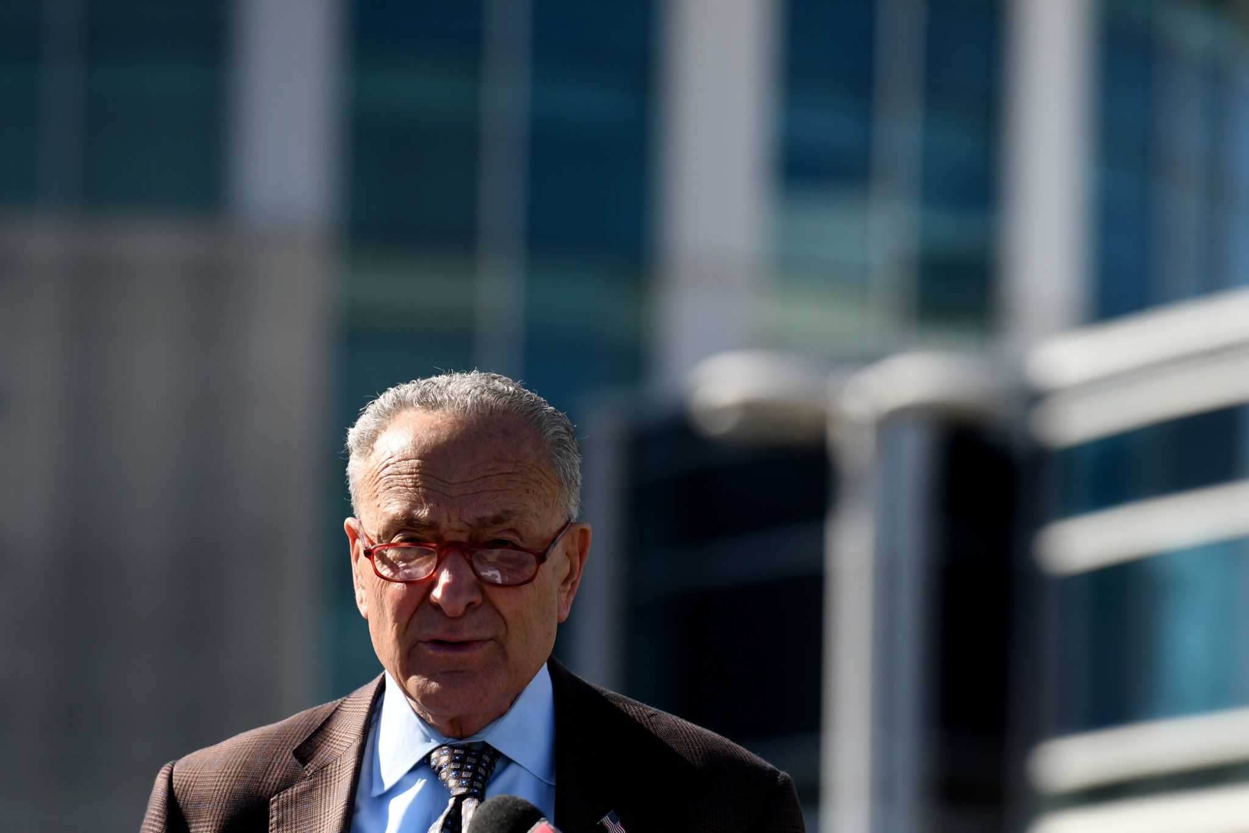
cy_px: 416
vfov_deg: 4.7
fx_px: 10147
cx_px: 624
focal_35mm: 292
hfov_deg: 7.0
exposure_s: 1/8000
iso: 800
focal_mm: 195
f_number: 4
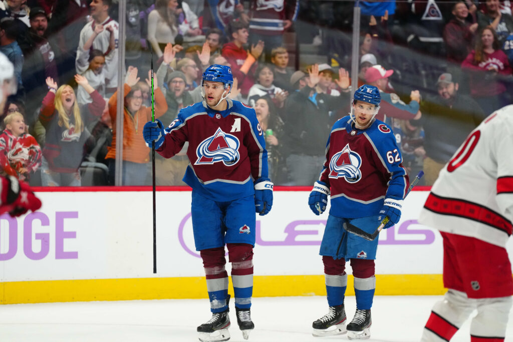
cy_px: 171
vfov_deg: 6.9
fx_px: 2850
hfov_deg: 10.3
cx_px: 256
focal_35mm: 200
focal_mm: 200
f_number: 3.5
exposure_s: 1/2500
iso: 5000
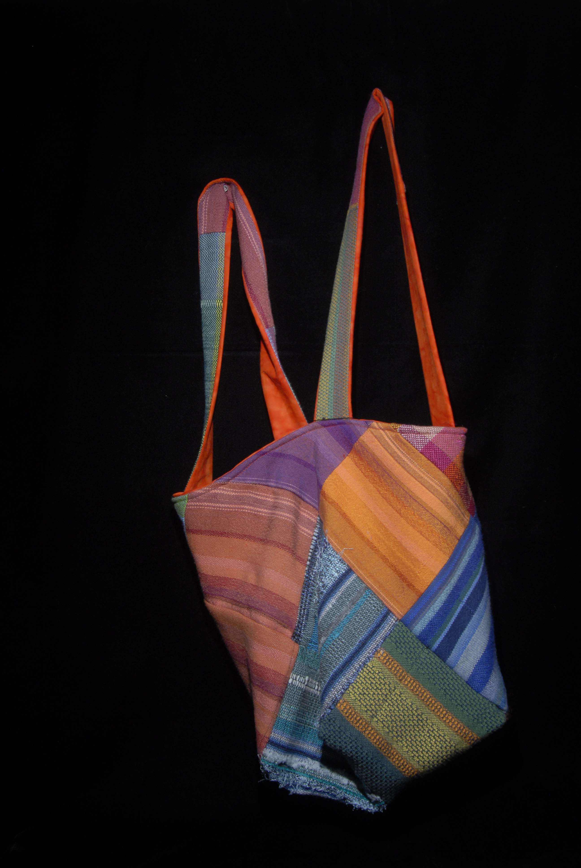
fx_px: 869
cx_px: 290
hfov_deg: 37.0
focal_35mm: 36
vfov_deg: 53.1
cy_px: 434
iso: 200
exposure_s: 1/160
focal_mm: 24
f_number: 13
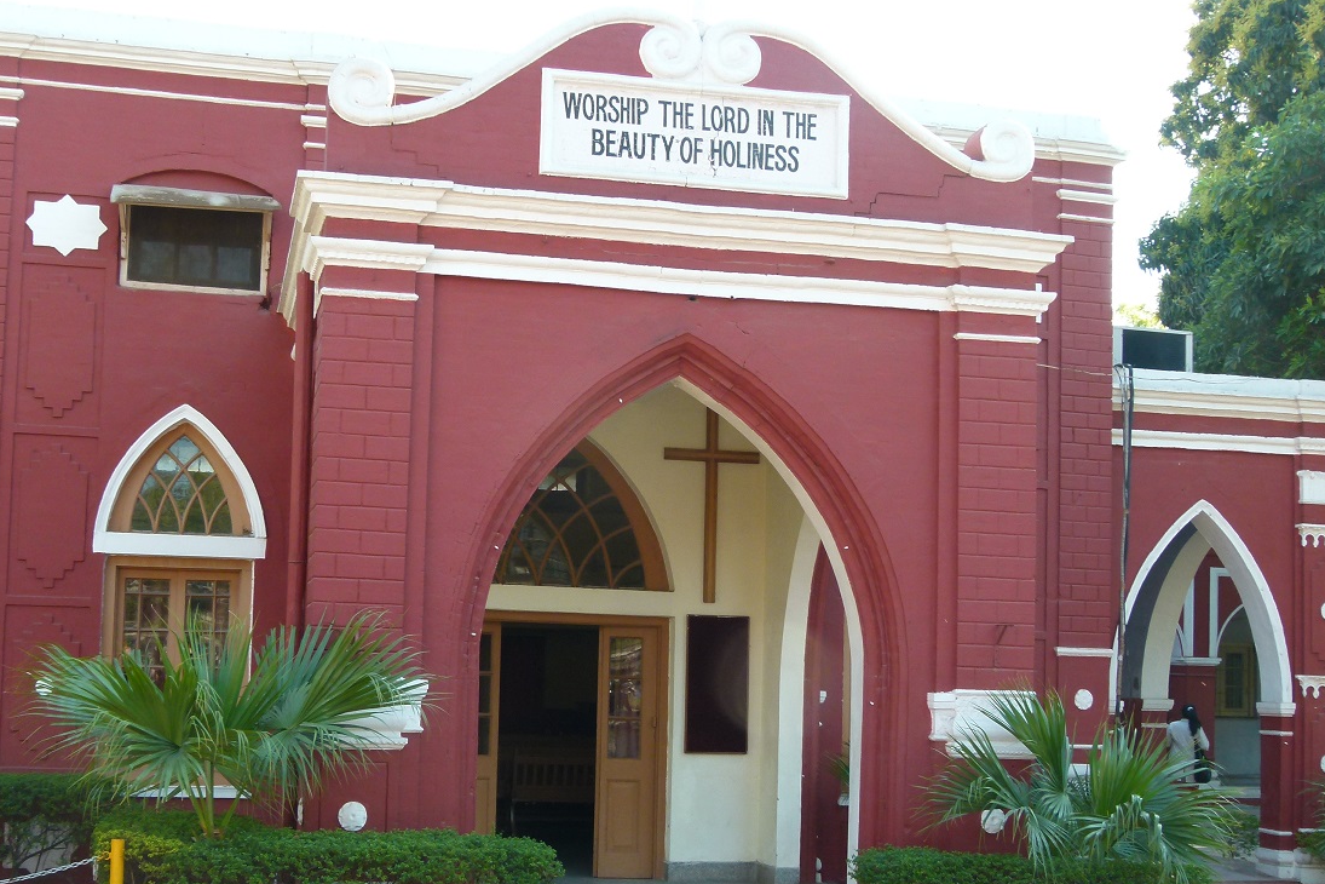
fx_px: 1767
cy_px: 574
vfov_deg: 27.9
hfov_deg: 41.1
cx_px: 627
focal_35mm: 48
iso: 100
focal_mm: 7
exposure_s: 1/125
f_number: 3.6
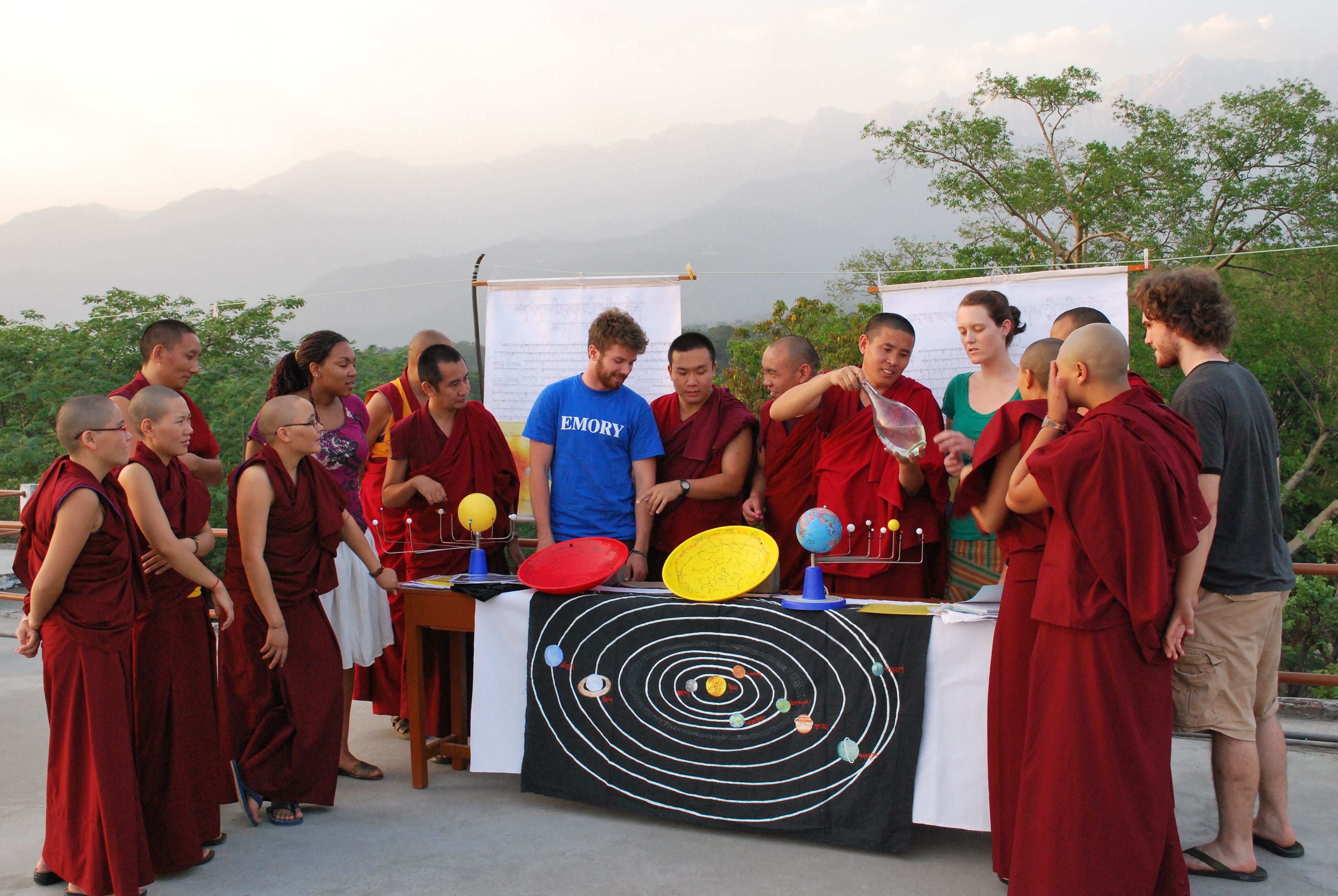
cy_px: 448
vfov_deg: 37.0
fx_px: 1340
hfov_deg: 53.1
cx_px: 669
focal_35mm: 36
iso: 800
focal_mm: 24
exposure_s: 1/80
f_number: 8
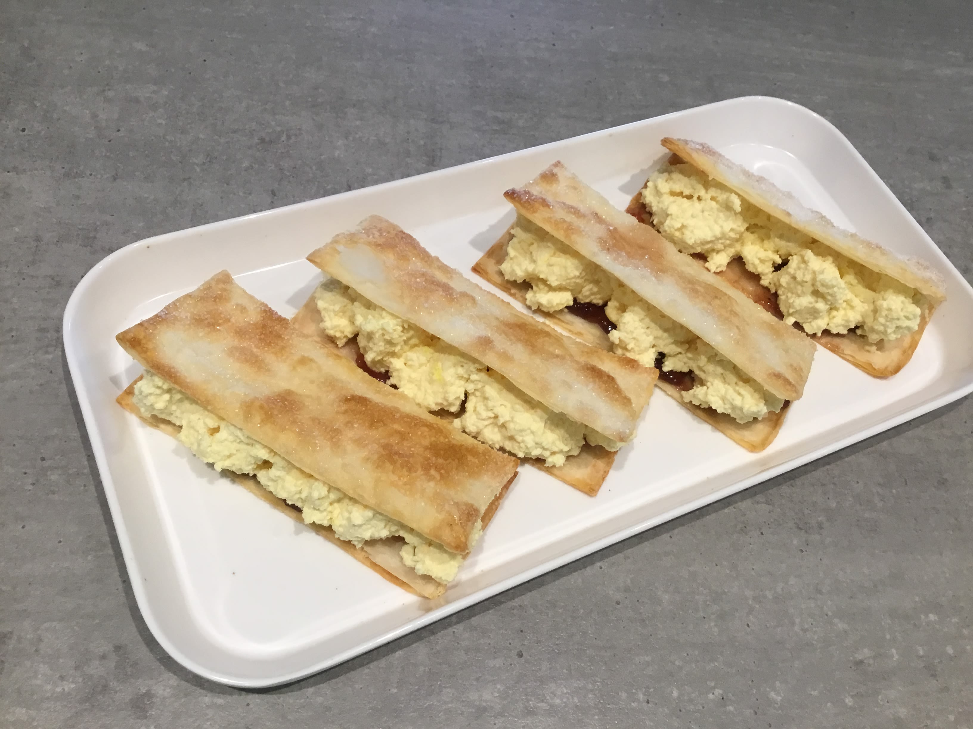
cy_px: 364
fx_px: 871
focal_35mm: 31
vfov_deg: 45.4
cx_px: 486
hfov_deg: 58.4
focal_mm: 3.3
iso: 40
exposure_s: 1/33
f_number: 2.4
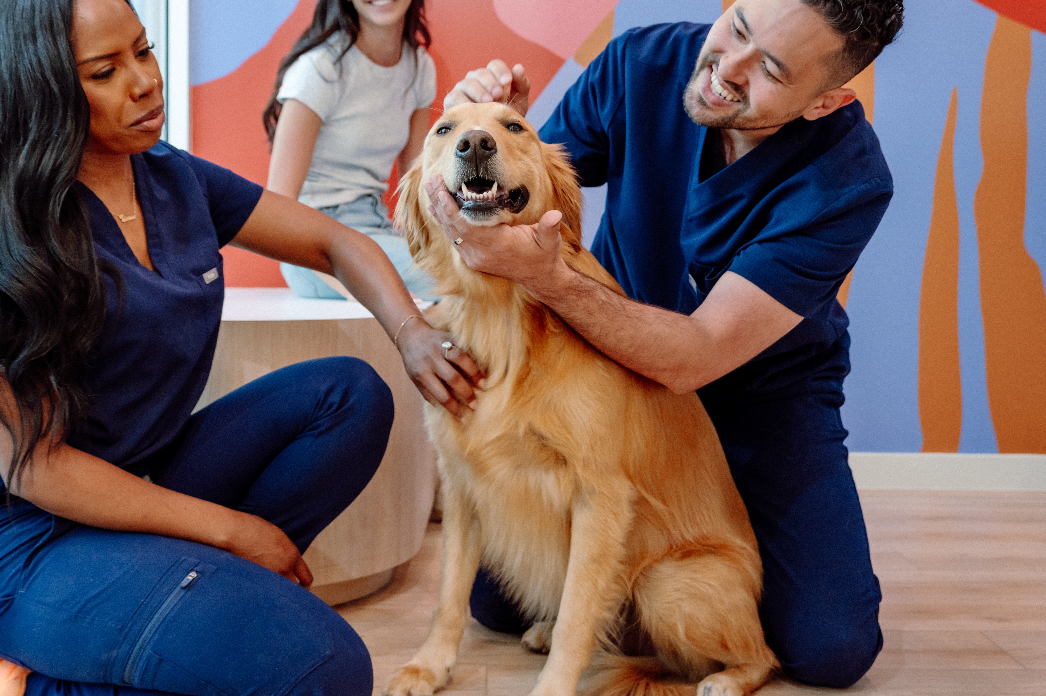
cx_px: 515
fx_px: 1307
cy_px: 282
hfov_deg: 43.6
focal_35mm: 45
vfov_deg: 29.8
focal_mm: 32
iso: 800
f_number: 4
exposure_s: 1/160
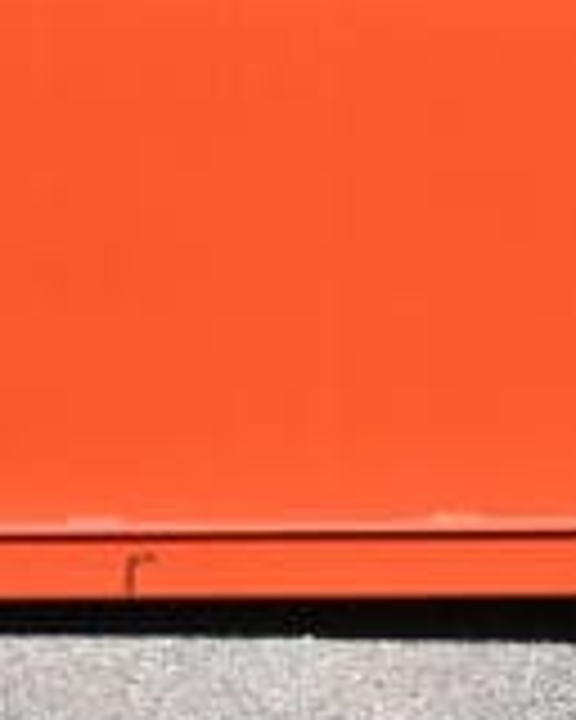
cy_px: -488
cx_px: 644
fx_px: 6158
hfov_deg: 5.3
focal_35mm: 289
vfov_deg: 6.6
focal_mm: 32.5
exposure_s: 1/3200
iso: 450
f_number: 6.3
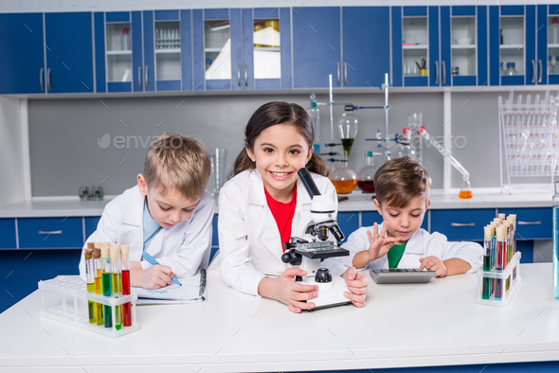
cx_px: 280
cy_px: 186
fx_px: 544
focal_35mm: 35
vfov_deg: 37.9
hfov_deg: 54.4
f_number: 4.5
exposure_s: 1/160
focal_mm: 35
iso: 200
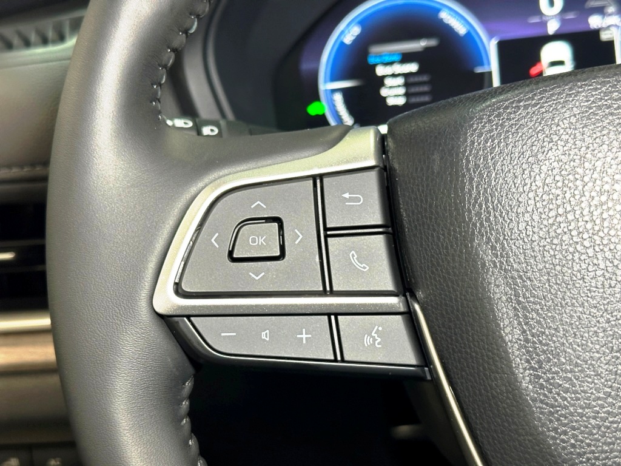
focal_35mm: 48
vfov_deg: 30.3
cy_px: 233
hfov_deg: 39.7
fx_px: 861
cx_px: 310
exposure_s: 1/40
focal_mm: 6.86
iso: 250
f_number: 1.78
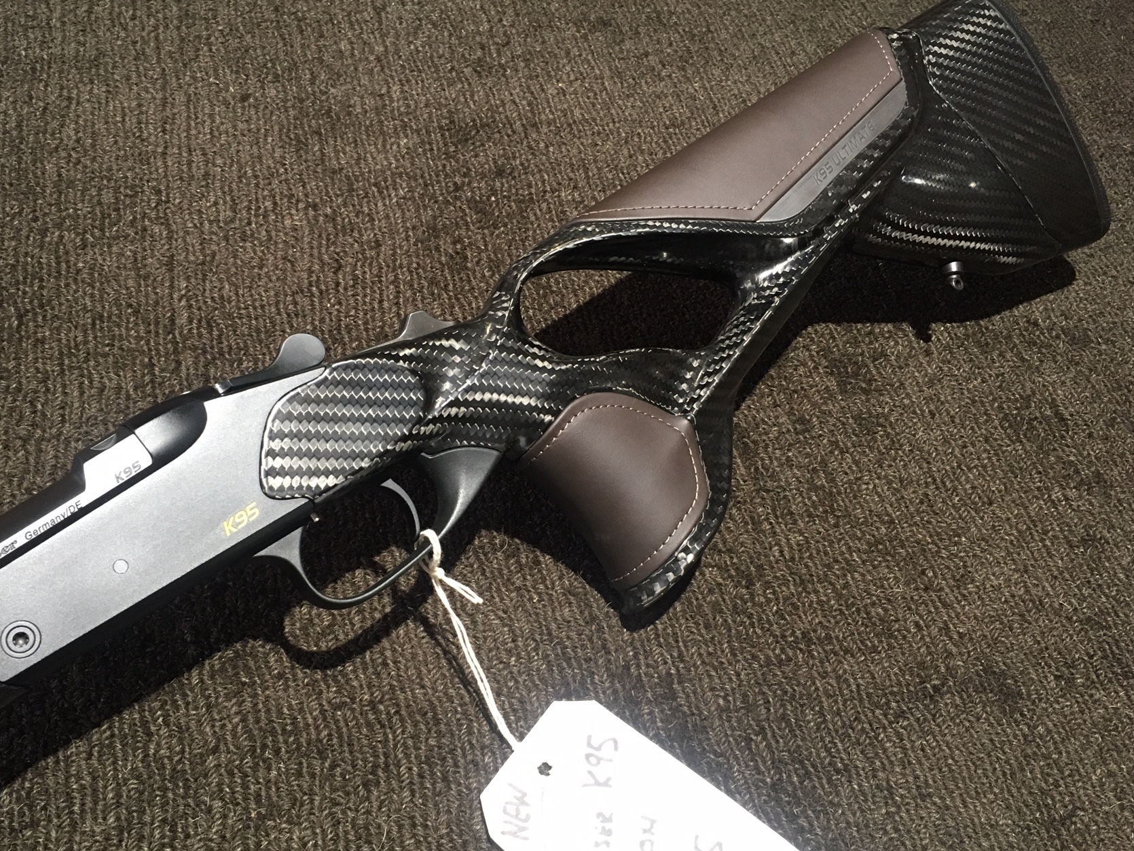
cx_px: 500
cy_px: 452
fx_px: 1147
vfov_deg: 40.7
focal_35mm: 35
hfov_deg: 52.5
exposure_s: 1/33
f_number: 2.2
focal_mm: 4.15
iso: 160
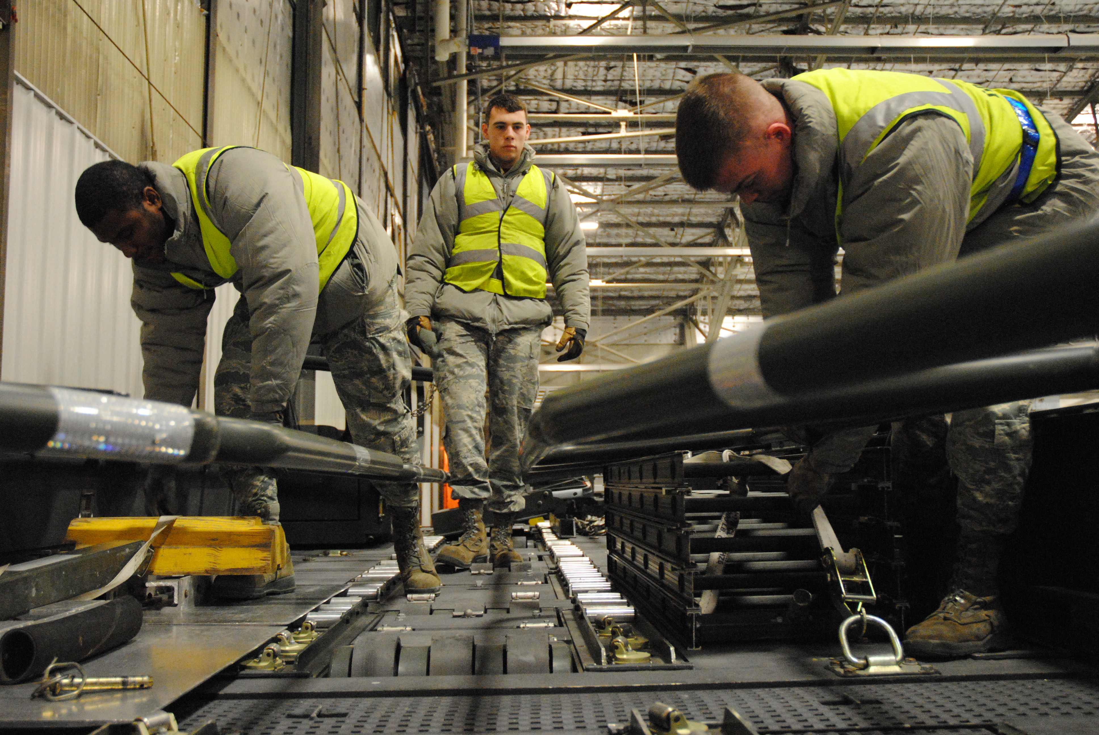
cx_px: 550
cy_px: 368
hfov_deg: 53.1
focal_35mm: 36
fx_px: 1100
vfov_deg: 37.0
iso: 1600
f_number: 3.8
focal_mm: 24
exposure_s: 1/20
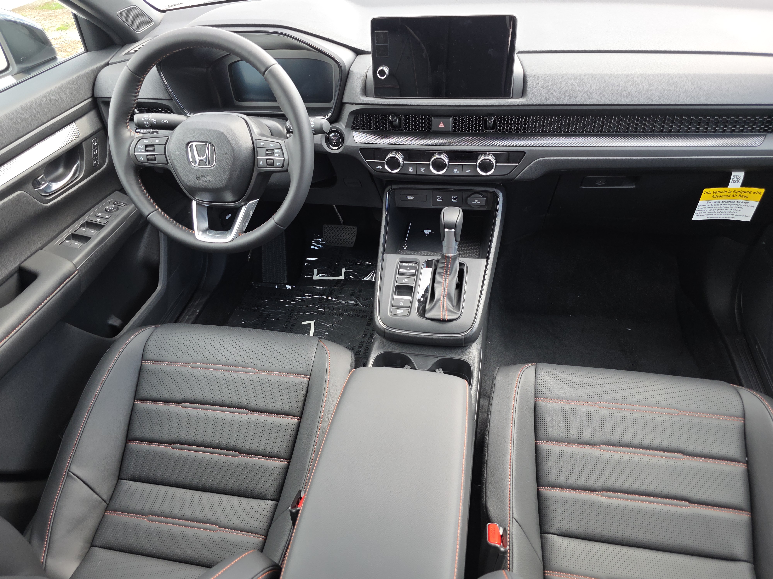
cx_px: 386
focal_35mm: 23
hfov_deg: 73.9
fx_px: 514
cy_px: 290
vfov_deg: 58.9
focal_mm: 6.3
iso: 80
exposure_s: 1/180
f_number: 1.7
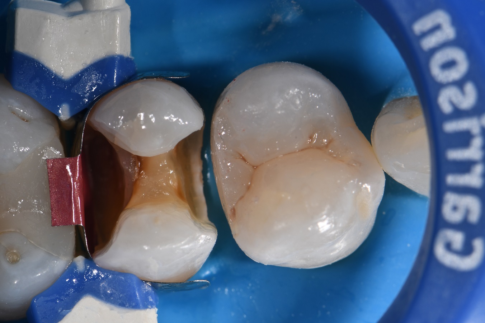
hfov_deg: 13.1
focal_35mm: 157
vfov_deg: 8.7
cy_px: 162
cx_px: 242
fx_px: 2114
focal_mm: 105
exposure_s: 1/200
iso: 200
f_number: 32
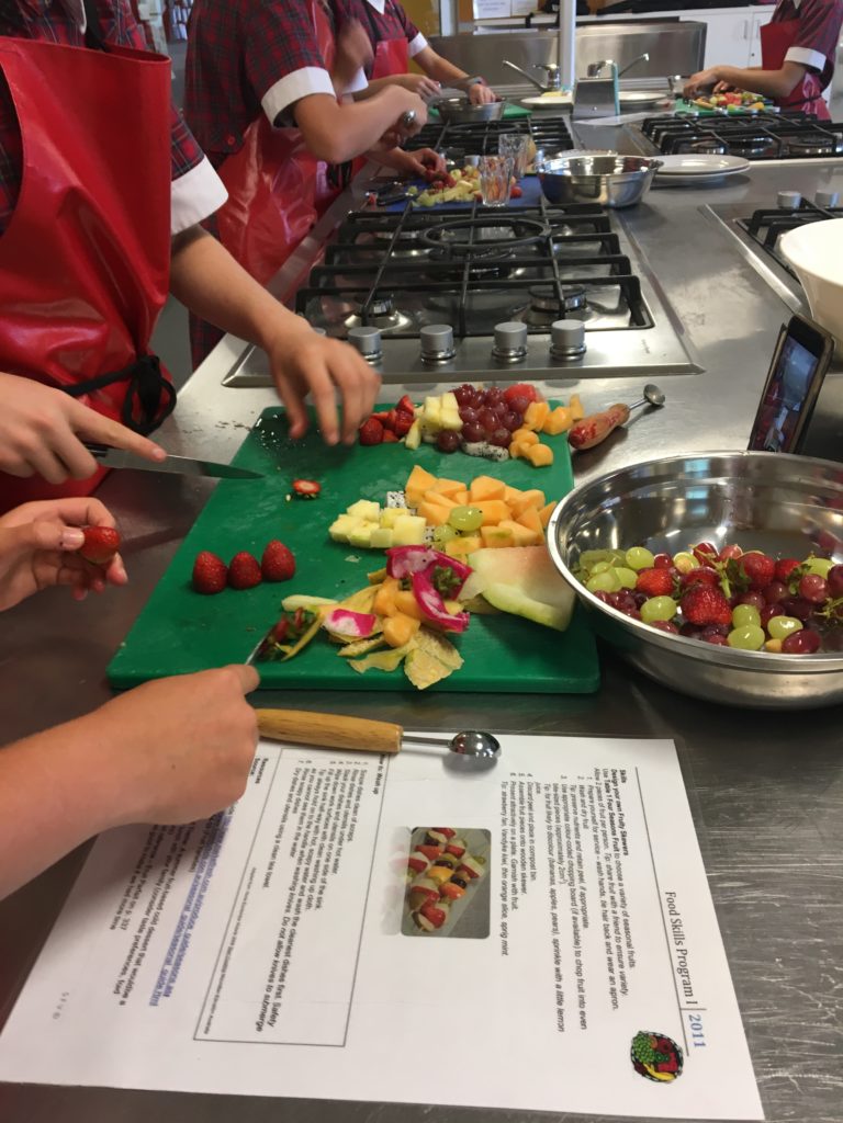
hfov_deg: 48.2
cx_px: 422
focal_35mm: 29
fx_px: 942
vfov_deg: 61.7
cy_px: 562
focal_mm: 4.15
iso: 64
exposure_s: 1/33
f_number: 2.2
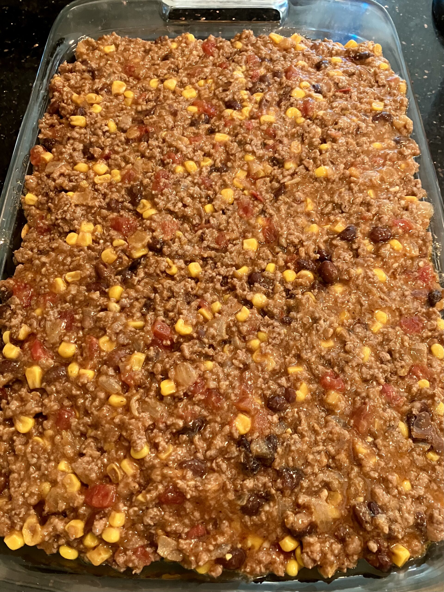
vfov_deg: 63.4
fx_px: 479
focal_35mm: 28
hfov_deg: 49.7
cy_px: 296
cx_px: 222
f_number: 1.8
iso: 400
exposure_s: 1/40
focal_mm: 3.99
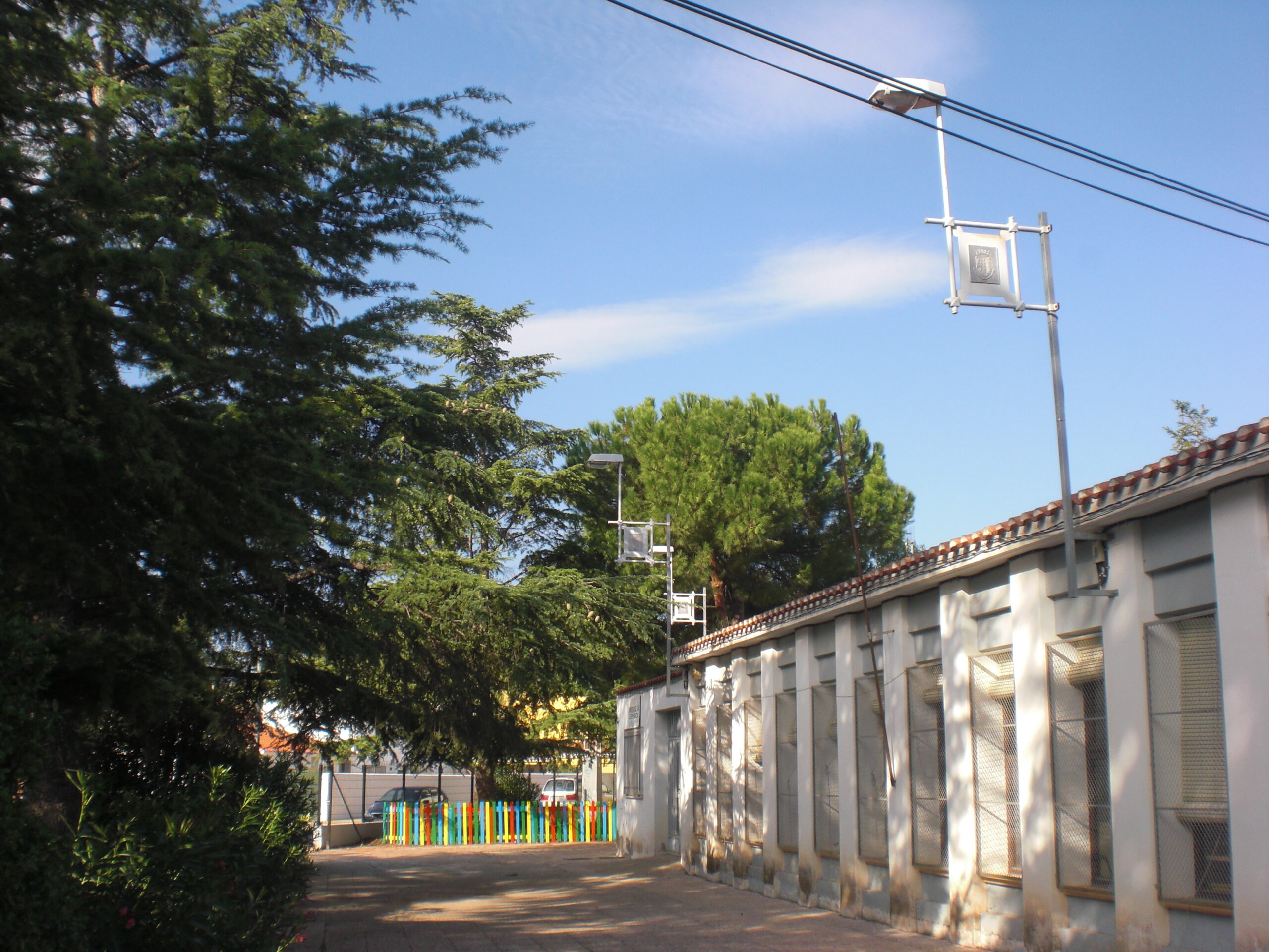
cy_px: 476
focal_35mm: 38
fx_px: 1393
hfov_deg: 49.0
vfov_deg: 37.7
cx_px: 634
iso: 64
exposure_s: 1/200
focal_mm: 6.3
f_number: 5.6
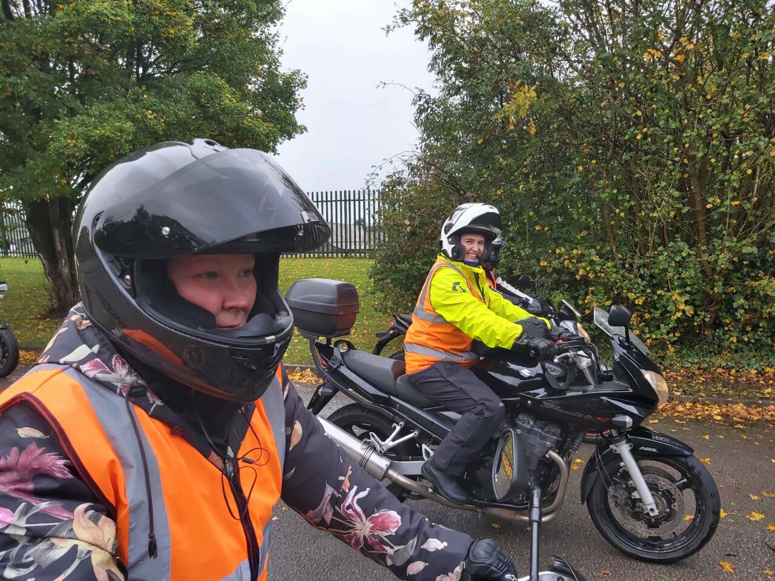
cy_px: 290
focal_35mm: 26
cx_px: 388
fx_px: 582
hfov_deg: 67.3
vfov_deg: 53.1
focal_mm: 3.92
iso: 64
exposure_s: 1/274
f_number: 1.7
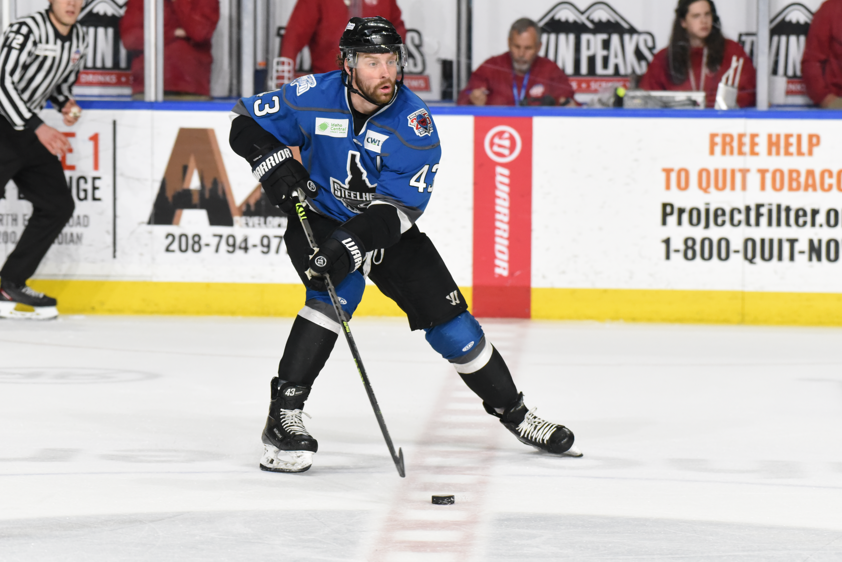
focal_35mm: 220
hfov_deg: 9.4
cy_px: 281
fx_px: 5147
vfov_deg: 6.3
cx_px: 421
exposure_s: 1/1000
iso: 6400
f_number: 5.6
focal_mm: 220
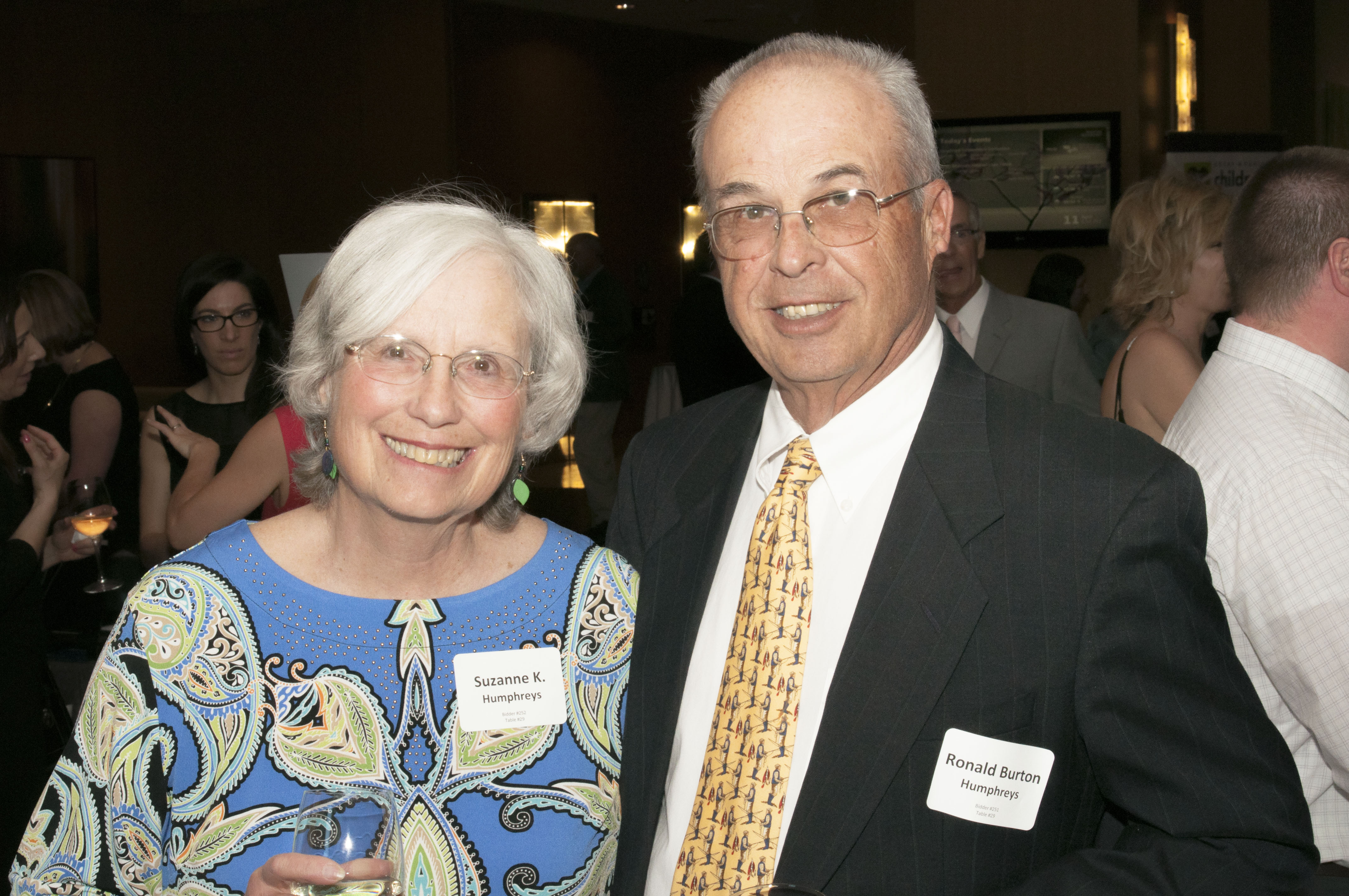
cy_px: 448
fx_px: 2470
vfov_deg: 20.6
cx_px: 674
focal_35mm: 66
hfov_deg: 30.5
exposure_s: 1/100
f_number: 13
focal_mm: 44
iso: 250
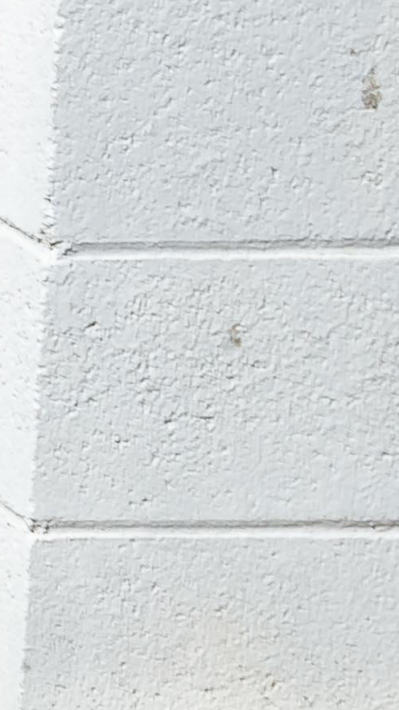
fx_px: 5757
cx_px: -2191
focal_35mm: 306
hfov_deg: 3.4
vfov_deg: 7.0
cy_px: -12
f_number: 16
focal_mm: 35
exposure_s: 1/250
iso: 500
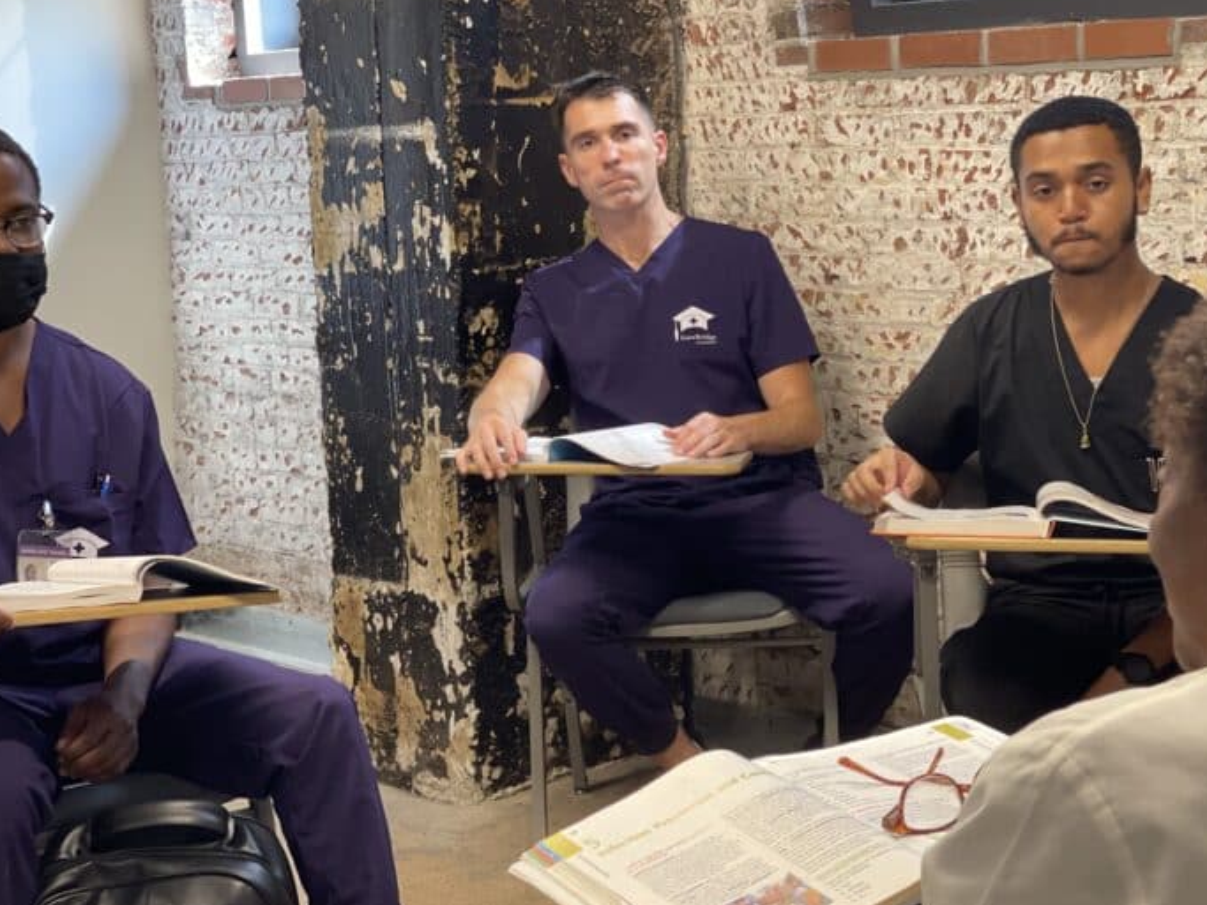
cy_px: 430
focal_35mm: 75
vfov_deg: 19.6
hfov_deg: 26.0
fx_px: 2615
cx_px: 695
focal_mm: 7.5
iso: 250
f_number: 2.2
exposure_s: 1/40
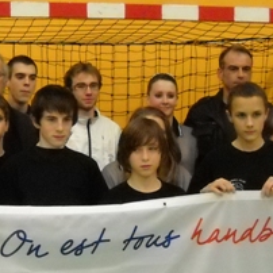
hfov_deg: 15.1
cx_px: 57
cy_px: 238
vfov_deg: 15.0
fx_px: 1026
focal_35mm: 115
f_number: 3.1
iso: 800
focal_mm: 6.72
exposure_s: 1/135
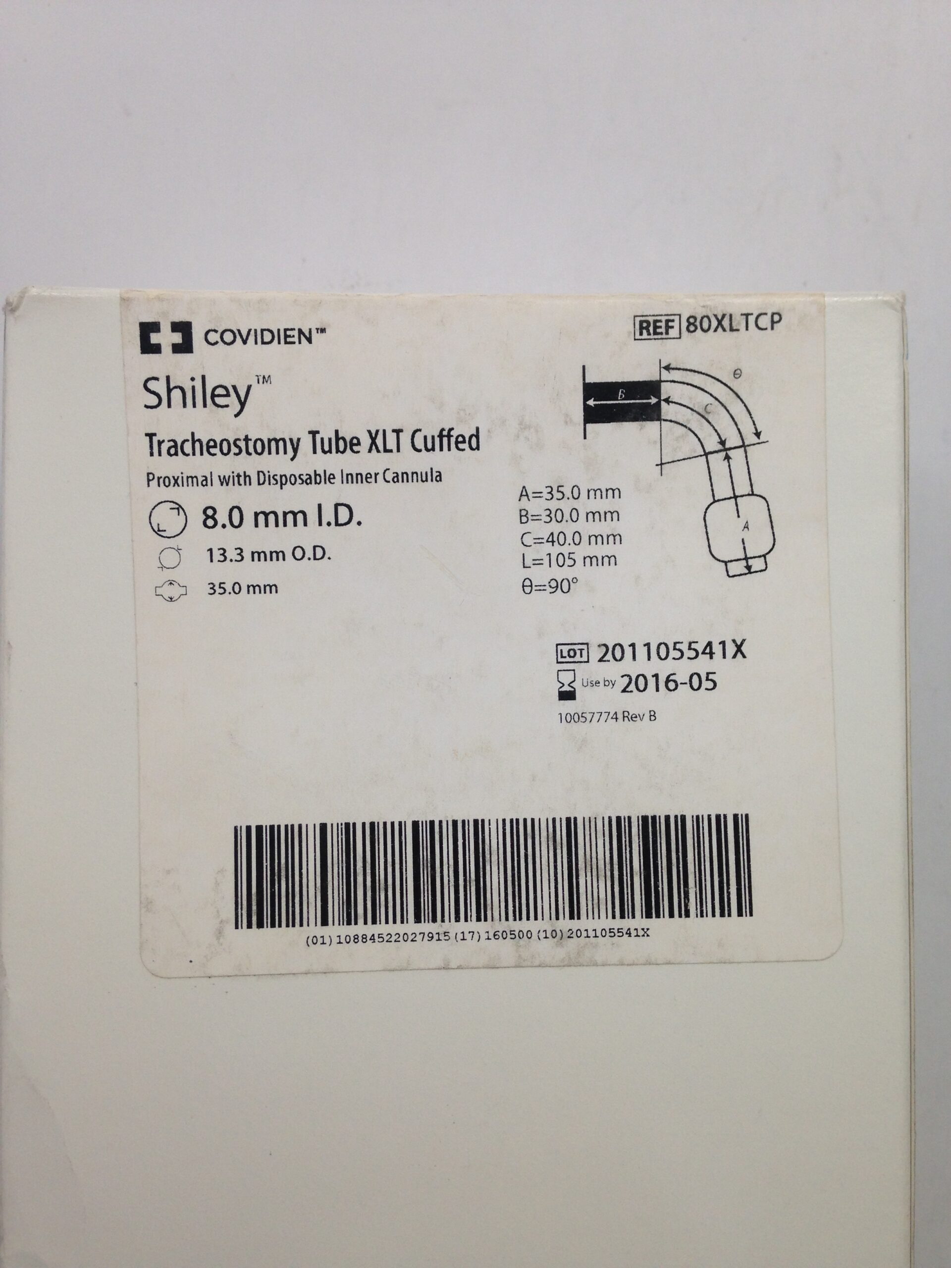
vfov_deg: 55.4
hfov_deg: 42.9
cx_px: 476
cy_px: 634
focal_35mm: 33
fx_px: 1209
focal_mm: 4.12
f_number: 2.4
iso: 50
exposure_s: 1/60
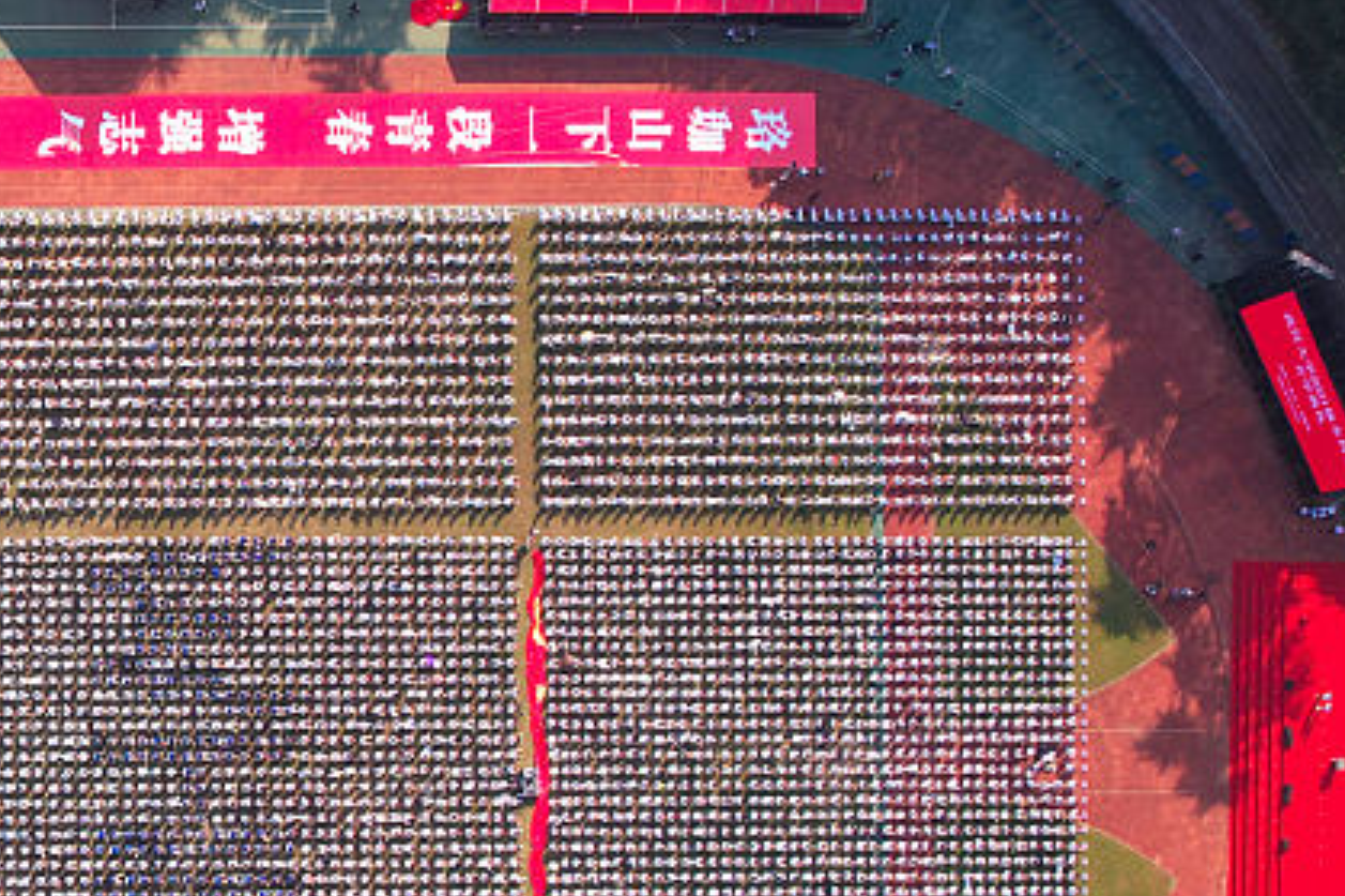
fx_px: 2353
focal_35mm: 63
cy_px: 716
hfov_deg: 30.3
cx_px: 103
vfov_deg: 21.3
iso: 110
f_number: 2.8
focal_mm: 8.38
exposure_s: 1/30
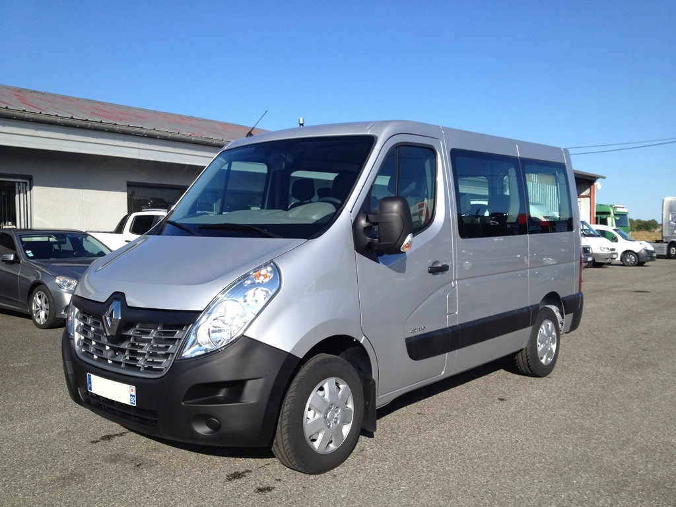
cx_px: 338
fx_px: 683
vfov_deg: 40.7
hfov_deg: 52.6
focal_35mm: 35
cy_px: 254
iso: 50
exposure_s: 1/1453
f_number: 2.4
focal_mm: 4.28
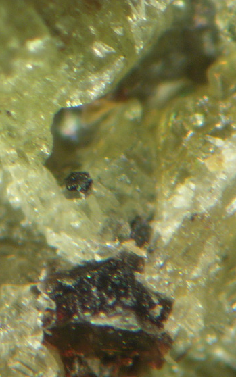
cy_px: 188
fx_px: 1666
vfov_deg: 12.9
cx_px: 77
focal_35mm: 162
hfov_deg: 8.1
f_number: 4.2
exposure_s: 1/25
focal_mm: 18.9
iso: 250
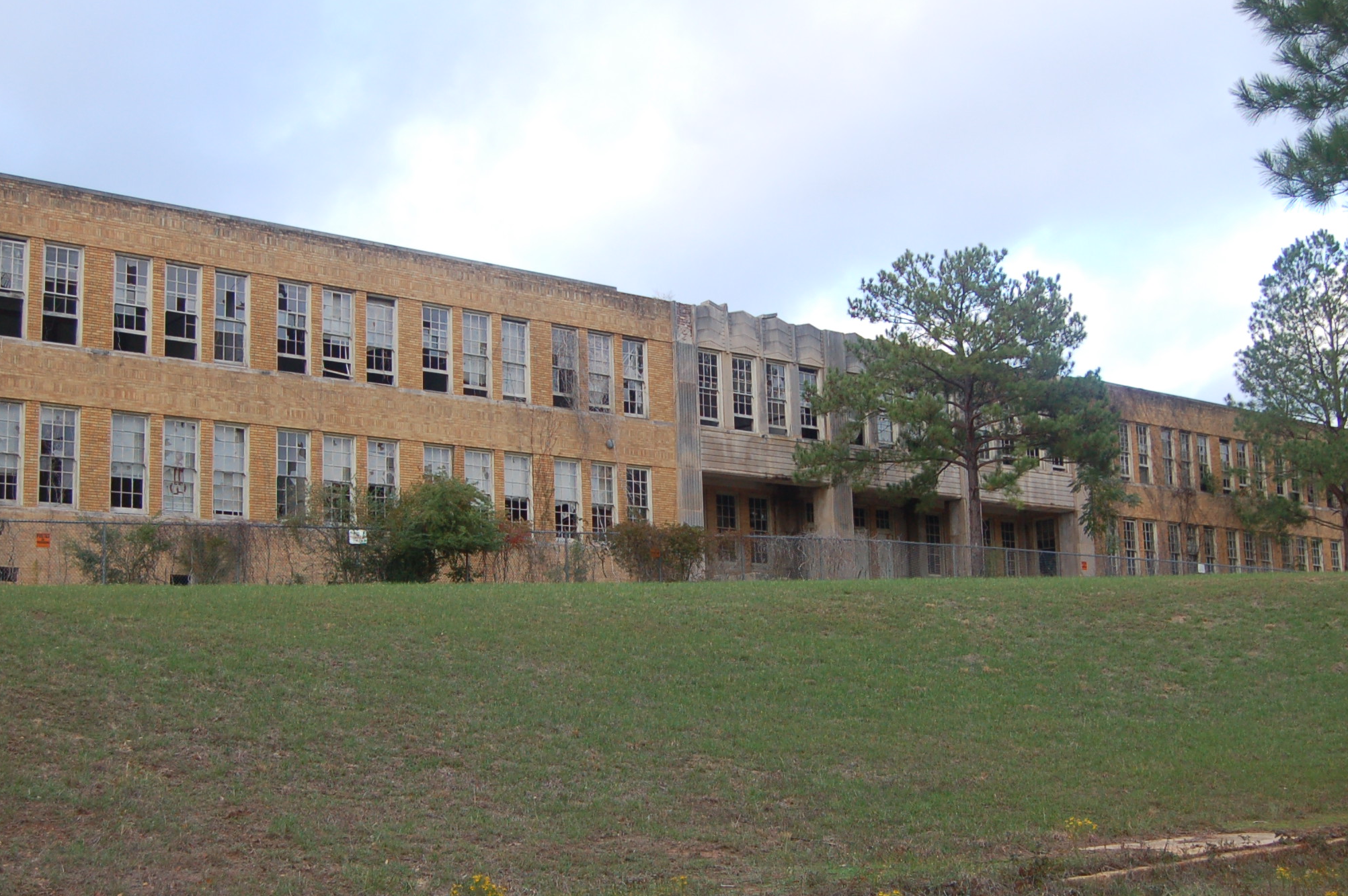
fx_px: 1683
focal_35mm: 45
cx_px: 702
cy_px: 471
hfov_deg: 43.6
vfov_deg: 29.8
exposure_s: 1/500
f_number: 3.8
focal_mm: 20
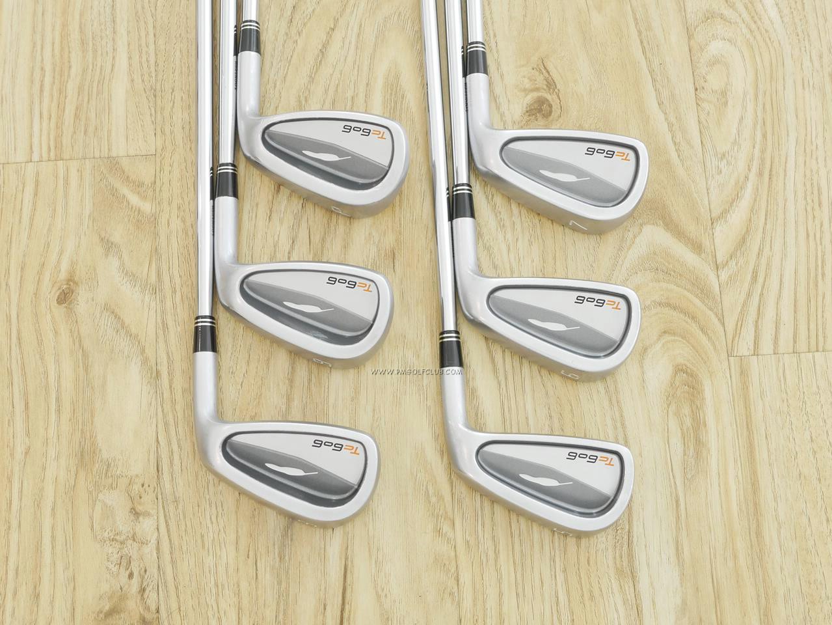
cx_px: 416
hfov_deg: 38.2
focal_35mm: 50
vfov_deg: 29.1
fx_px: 1202
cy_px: 312
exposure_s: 1/40
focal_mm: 25
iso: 1600
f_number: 4.5
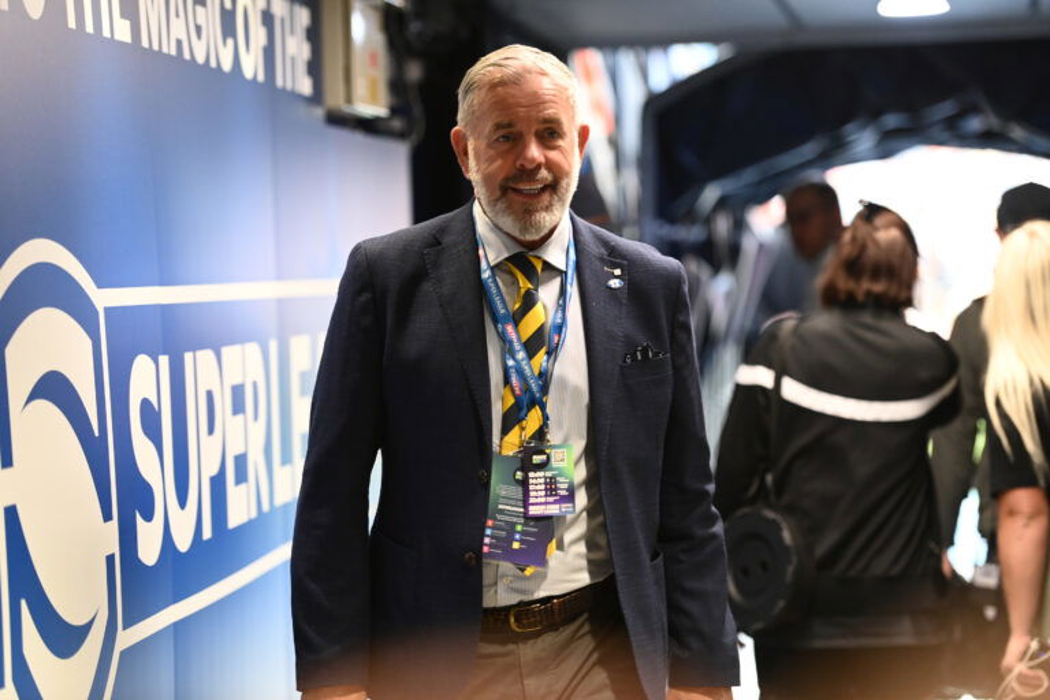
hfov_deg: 15.8
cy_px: 350
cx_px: 525
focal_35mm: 130
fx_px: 3791
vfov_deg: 10.5
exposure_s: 1/200
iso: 3200
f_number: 2.8
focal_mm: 130
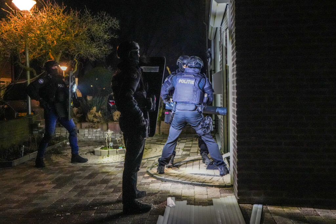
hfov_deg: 54.4
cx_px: 168
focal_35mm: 35
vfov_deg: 37.9
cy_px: 112
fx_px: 327
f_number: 2.8
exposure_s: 1/200
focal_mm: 35
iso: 12800
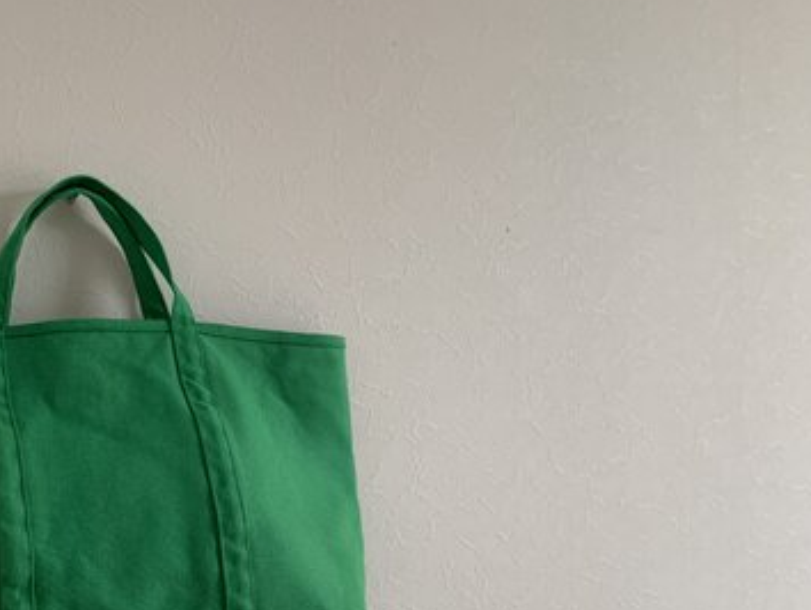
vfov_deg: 30.7
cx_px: 291
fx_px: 1102
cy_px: 404
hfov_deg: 40.1
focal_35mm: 47
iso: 100
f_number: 1.8
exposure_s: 1/60
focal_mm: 4.25
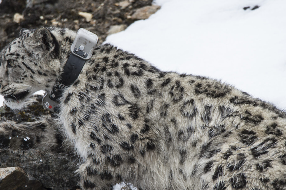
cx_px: 150
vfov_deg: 1.2
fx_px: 8868
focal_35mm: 1117
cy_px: 115
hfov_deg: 1.8
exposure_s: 1/1000
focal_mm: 600
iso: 400
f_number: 6.3
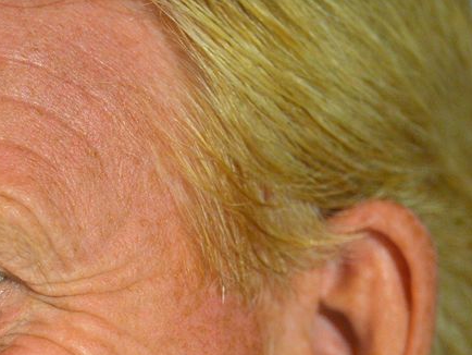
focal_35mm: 1062
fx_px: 14489
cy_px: 434
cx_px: -48
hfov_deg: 1.9
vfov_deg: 1.4
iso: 1600
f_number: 2.8
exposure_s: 1/400
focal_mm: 400
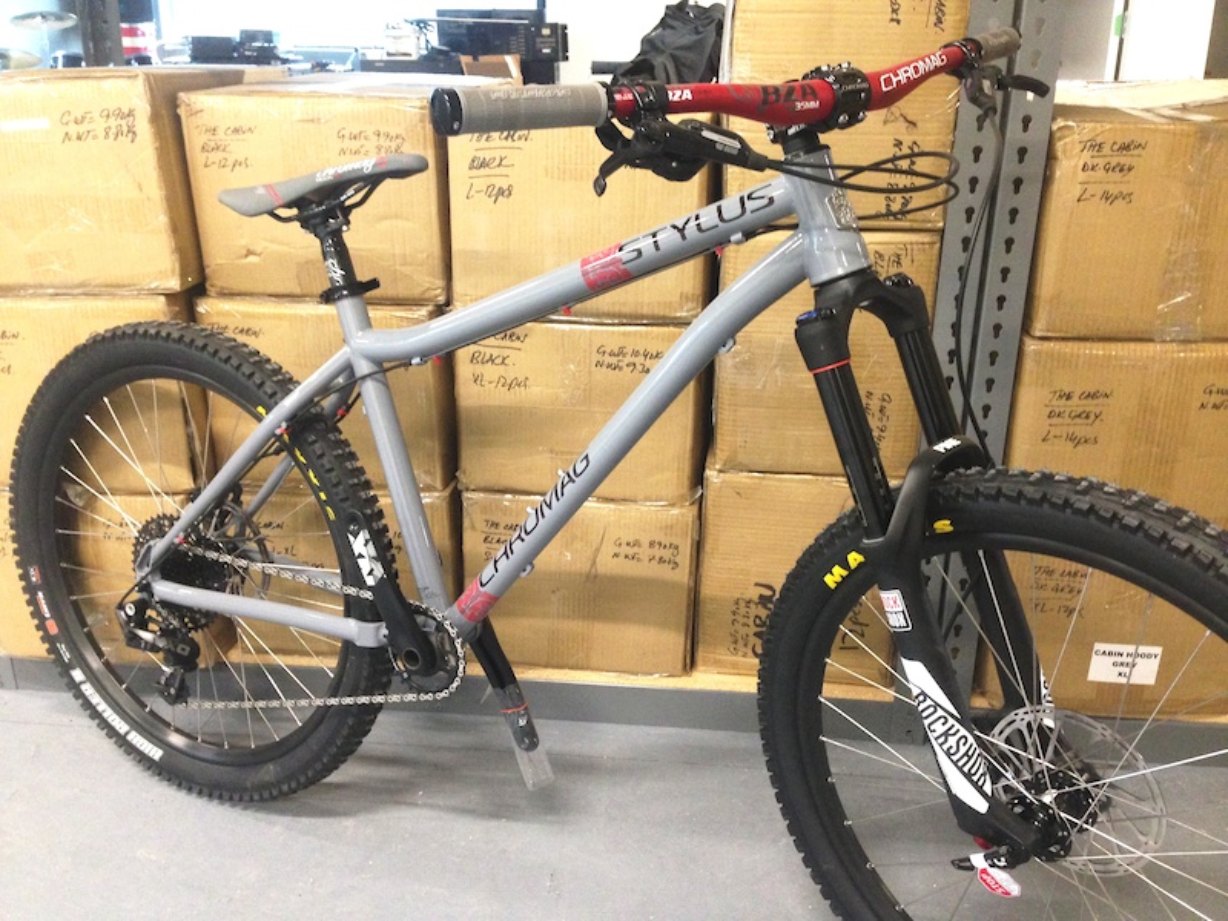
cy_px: 460
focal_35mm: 33
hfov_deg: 55.4
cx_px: 614
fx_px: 1171
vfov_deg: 42.9
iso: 320
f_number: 2.4
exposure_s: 1/20
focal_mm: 4.12
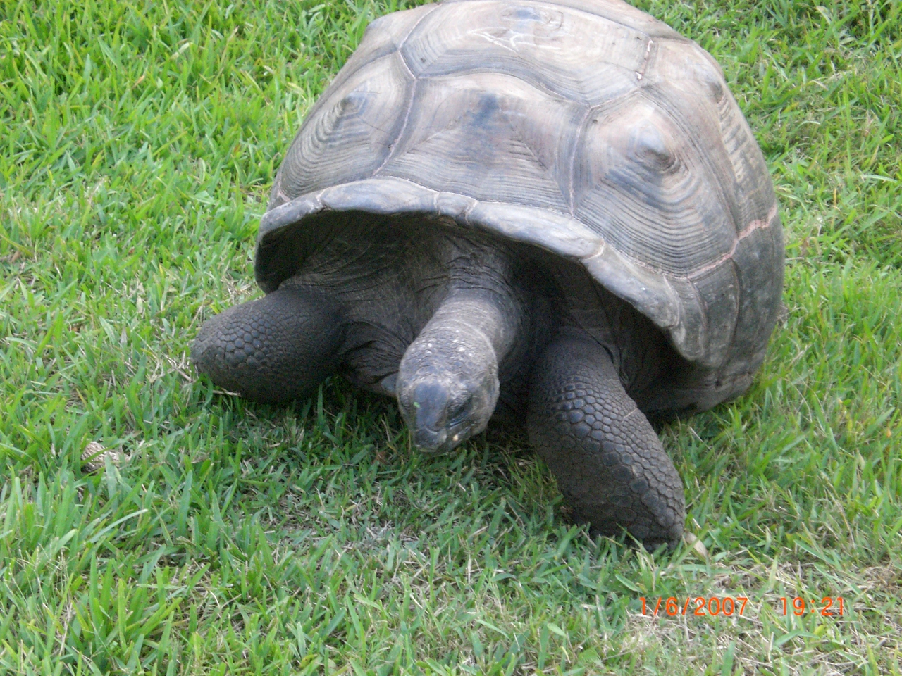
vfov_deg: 19.6
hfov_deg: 26.0
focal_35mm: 75
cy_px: 338
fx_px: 1954
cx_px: 451
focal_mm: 12.47
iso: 400
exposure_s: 1/125
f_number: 4.5
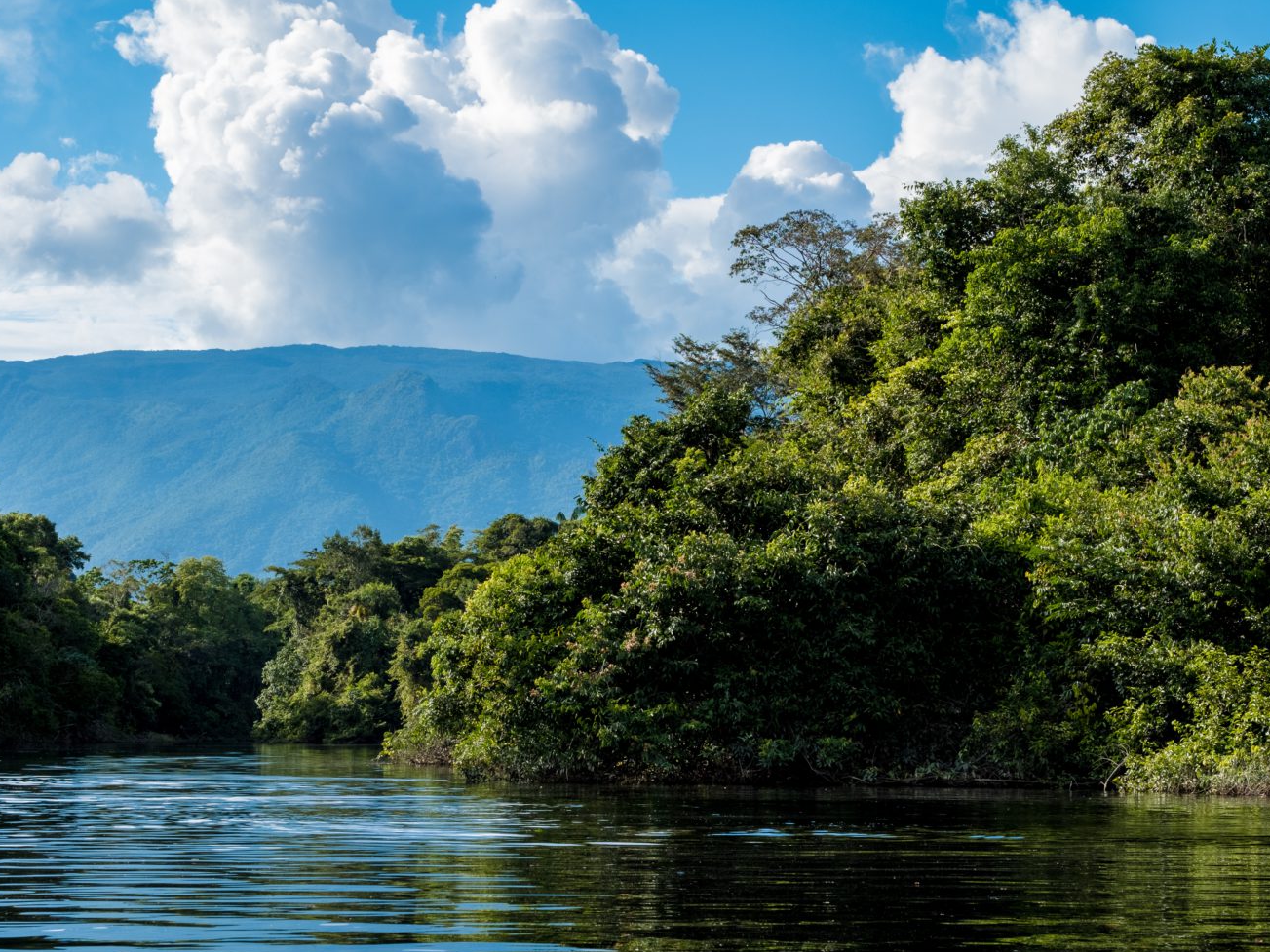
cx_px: 643
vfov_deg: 17.4
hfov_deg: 23.0
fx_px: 3118
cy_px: 481
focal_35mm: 85
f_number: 11
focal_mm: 50
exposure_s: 1/125
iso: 200
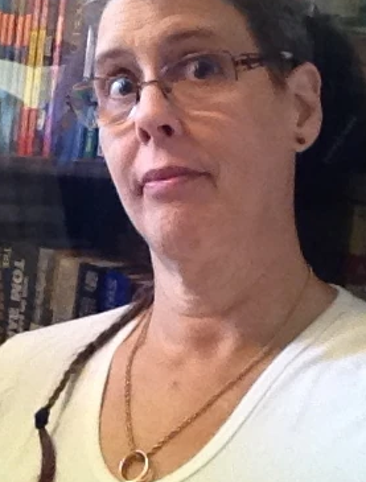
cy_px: 228
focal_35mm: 48
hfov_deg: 30.4
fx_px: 672
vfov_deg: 39.5
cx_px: 144
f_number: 2.4
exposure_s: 1/30
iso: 640
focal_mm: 1.85
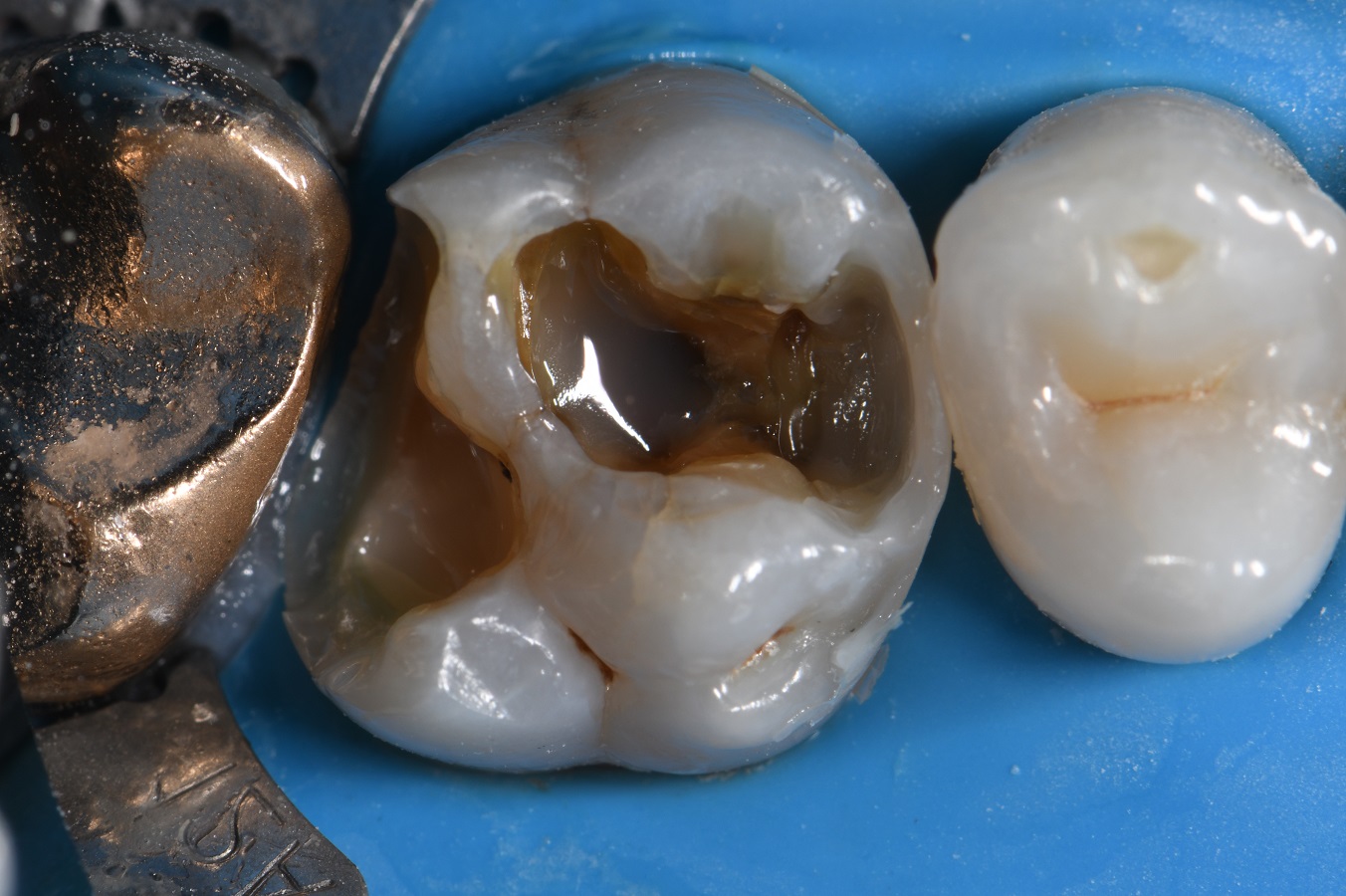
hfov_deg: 13.1
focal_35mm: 157
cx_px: 673
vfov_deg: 8.7
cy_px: 448
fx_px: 5867
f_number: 32
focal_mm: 105
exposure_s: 1/160
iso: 200
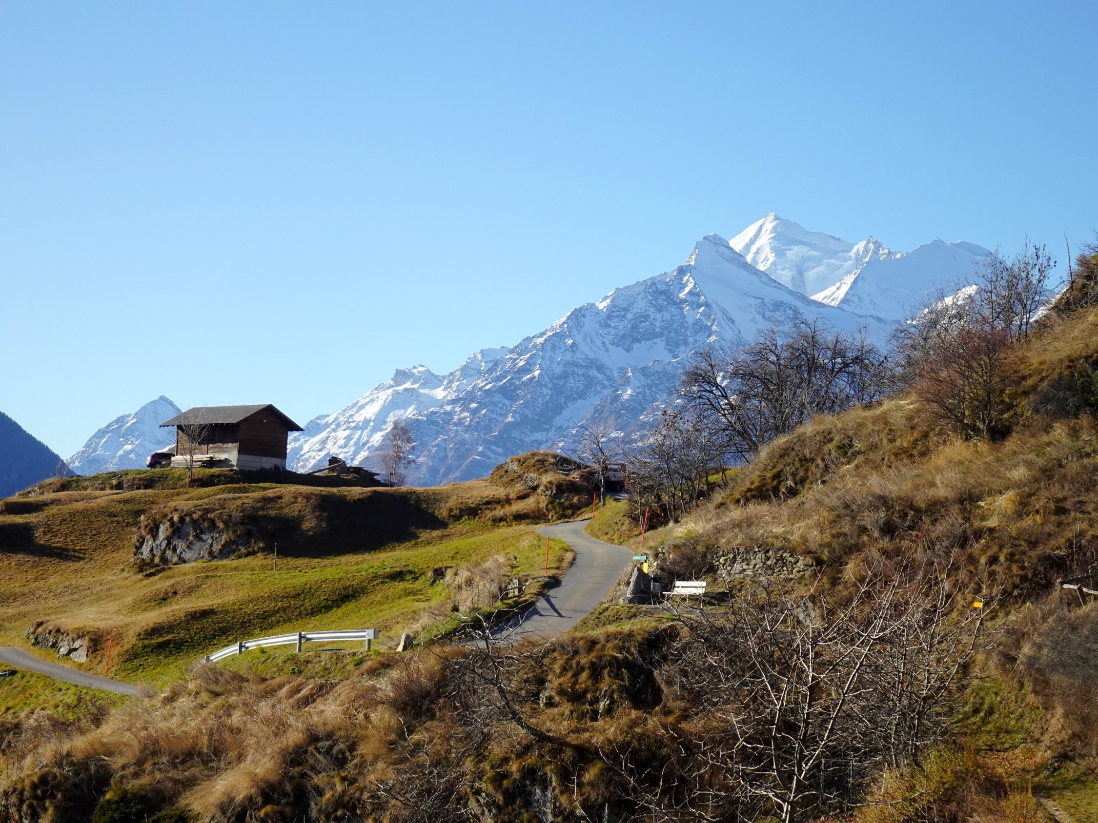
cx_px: 549
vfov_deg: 15.9
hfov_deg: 21.1
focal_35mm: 93
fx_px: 2950
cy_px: 412
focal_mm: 14.73
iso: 80
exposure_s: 1/400
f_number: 5
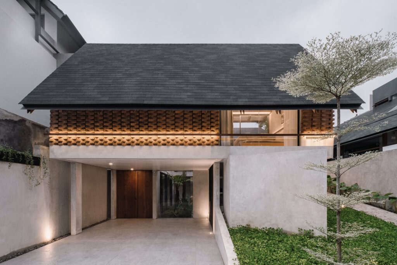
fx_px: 187
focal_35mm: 17
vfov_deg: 70.5
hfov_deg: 93.3
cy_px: 132
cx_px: 198
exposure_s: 1/8
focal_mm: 17
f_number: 11
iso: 250
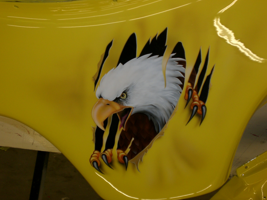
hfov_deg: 36.8
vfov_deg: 28.0
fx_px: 401
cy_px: 101
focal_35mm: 52
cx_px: 132
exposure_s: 1/40
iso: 100
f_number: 3.6
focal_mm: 8.44
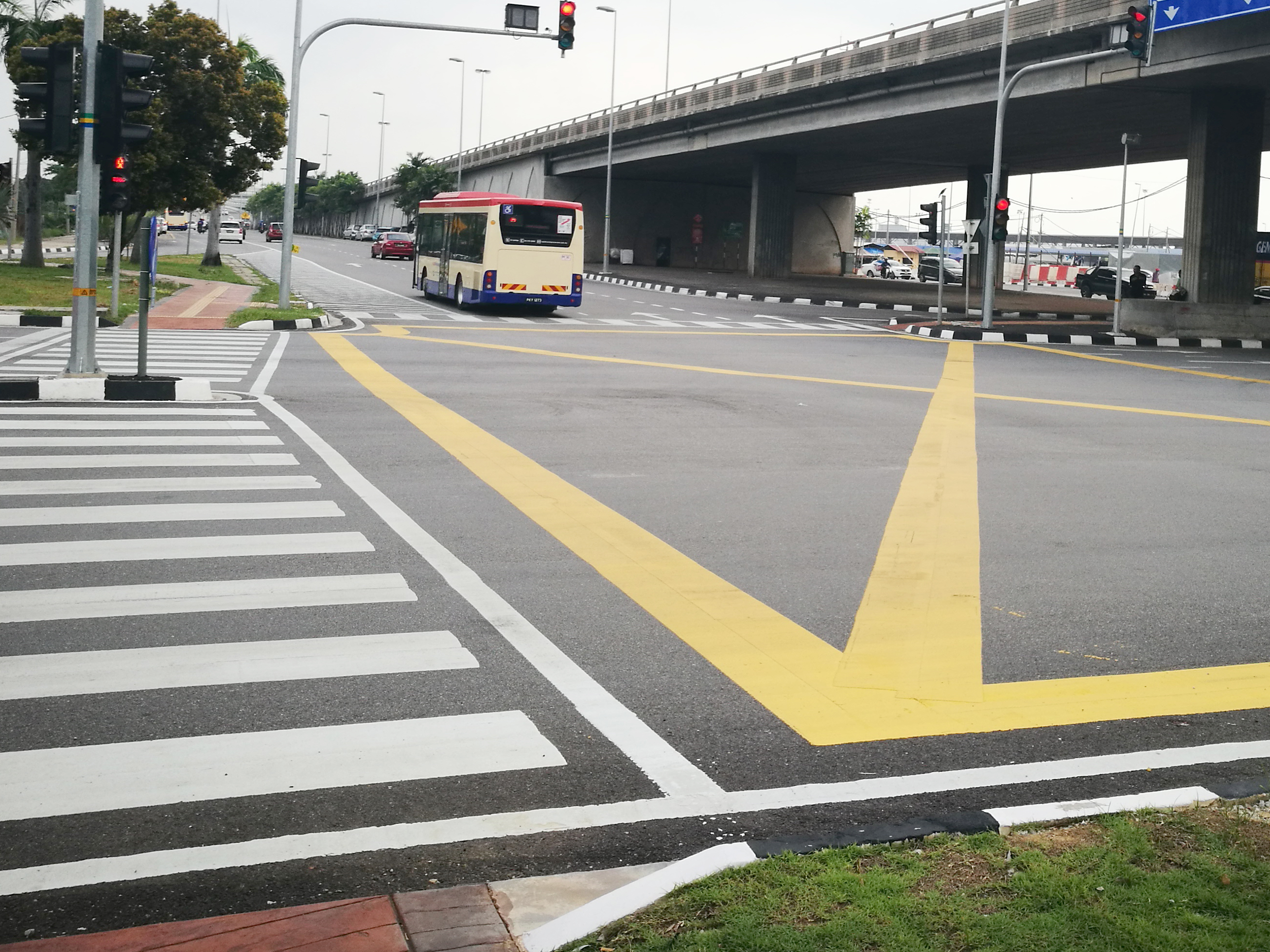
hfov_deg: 45.2
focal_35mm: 41
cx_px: 834
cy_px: 267
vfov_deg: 34.6
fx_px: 1504
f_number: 2.2
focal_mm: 4.5
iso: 50
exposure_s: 1/395
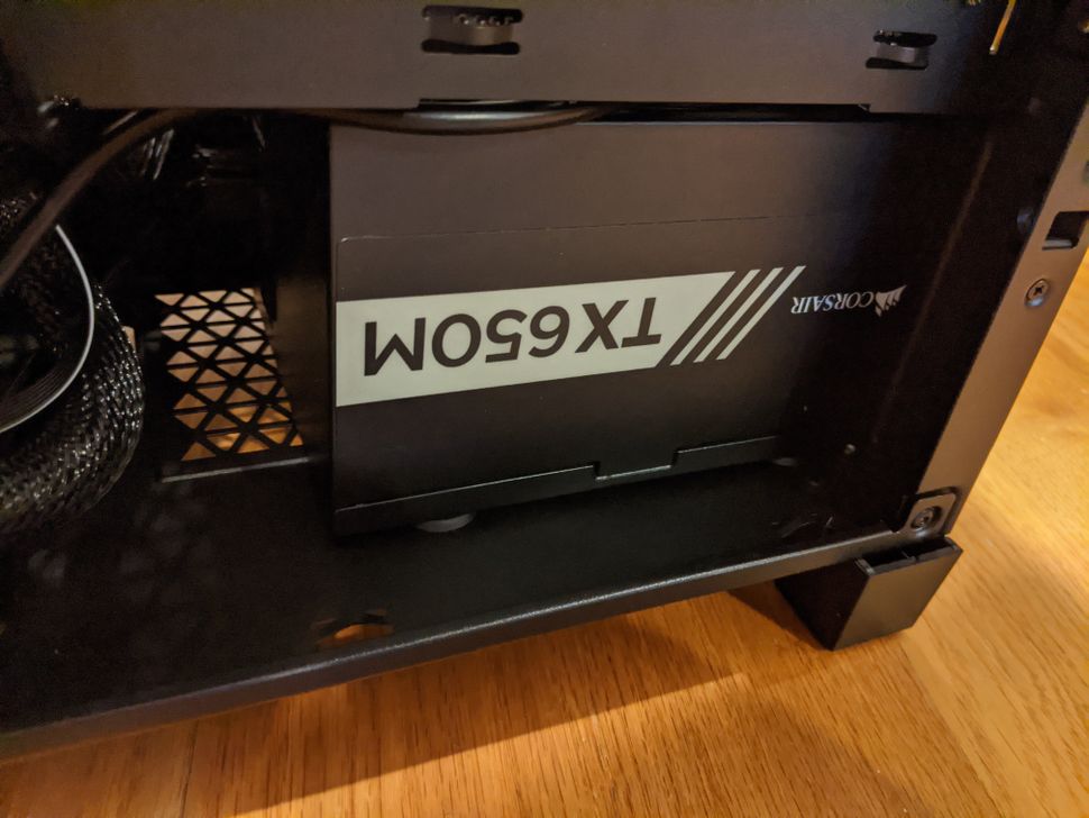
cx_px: 544
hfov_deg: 65.3
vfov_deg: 51.4
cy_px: 409
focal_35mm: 27
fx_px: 850
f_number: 1.8
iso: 653
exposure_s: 1/30
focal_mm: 4.44
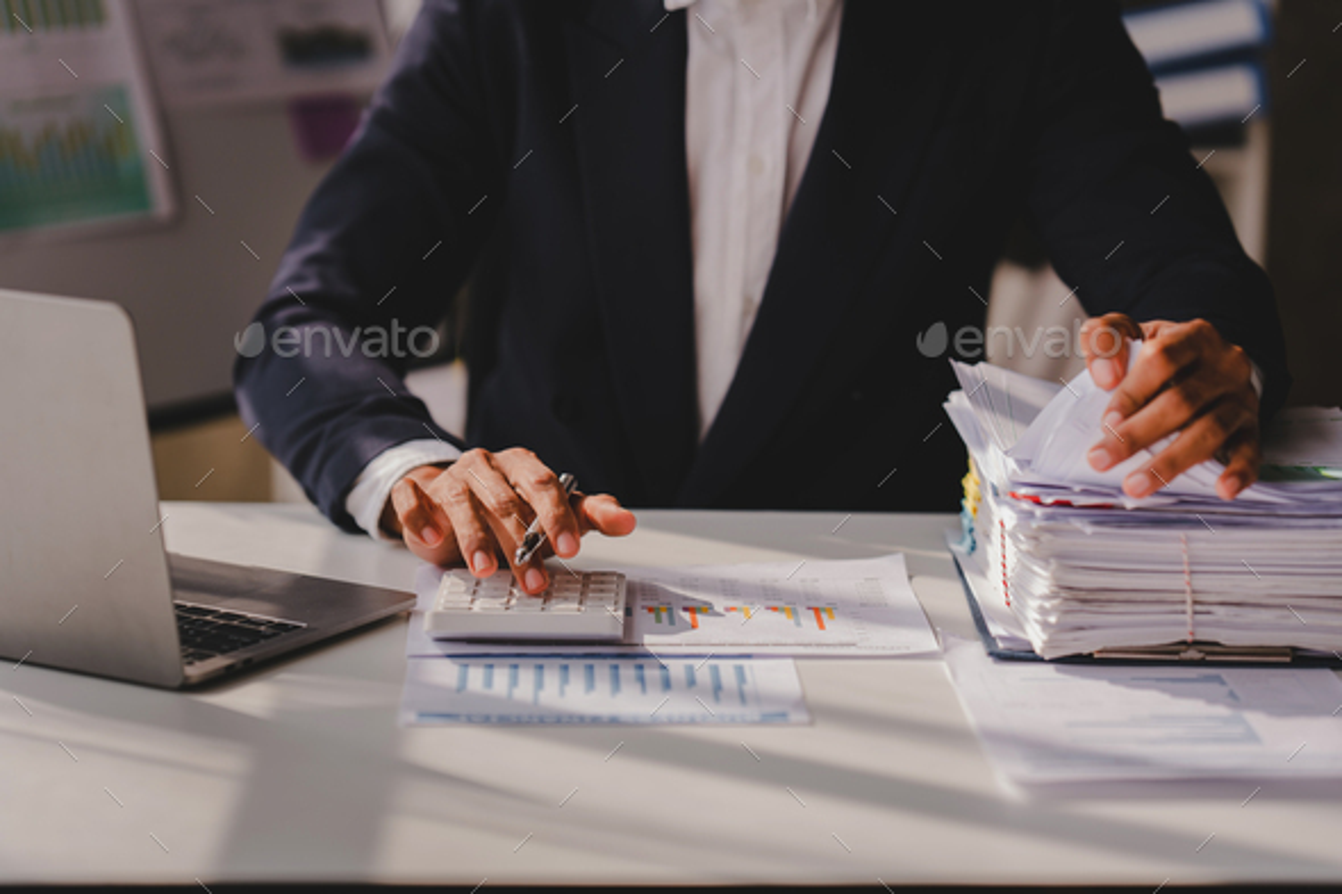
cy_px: 447
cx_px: 671
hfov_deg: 23.9
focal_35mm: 85
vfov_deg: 16.1
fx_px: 3168
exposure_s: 1/800
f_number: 2
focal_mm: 85
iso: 100
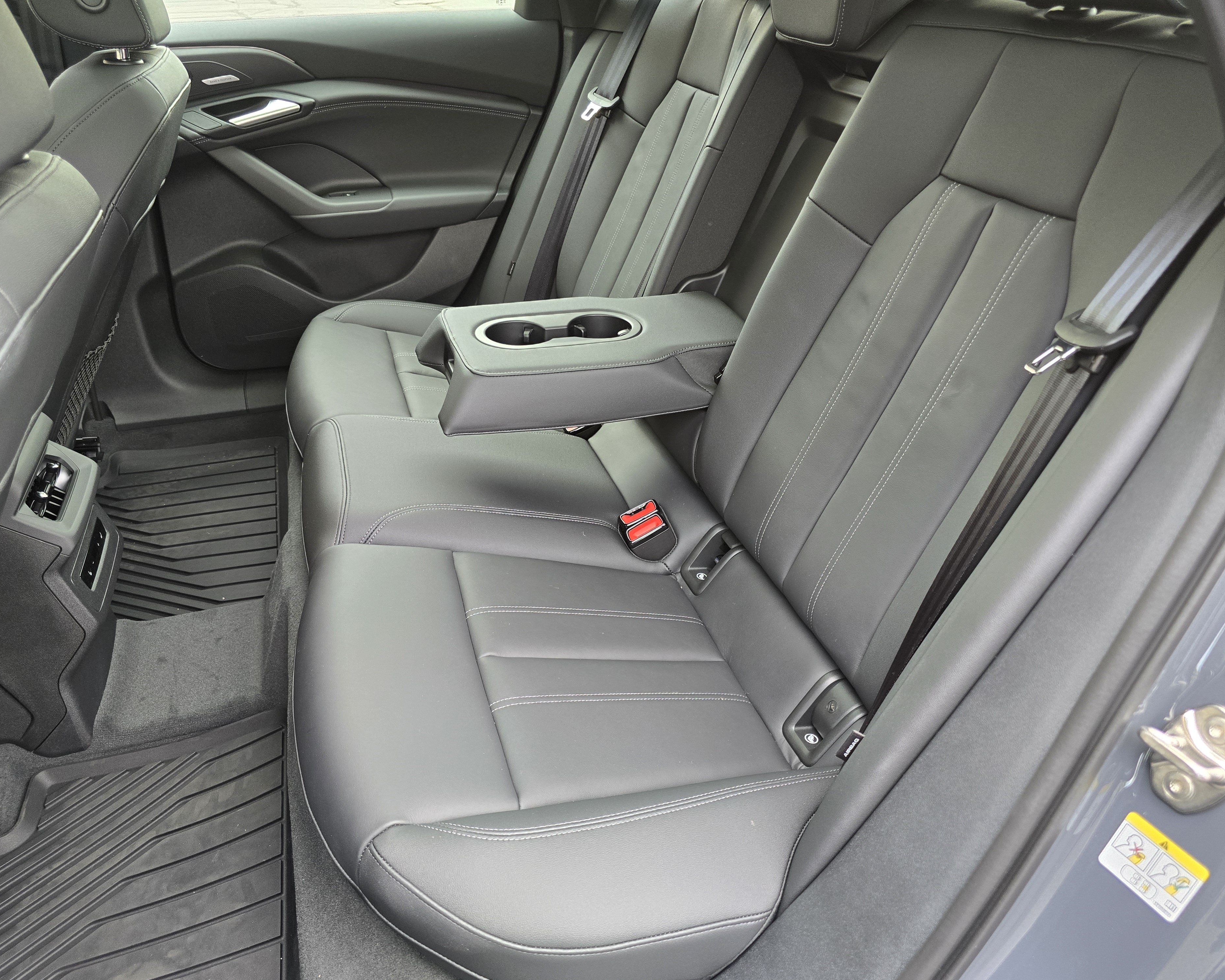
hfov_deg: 70.3
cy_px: 490
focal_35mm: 24
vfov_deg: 58.8
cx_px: 626
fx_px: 870
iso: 200
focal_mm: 6.3
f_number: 1.7
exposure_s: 1/180
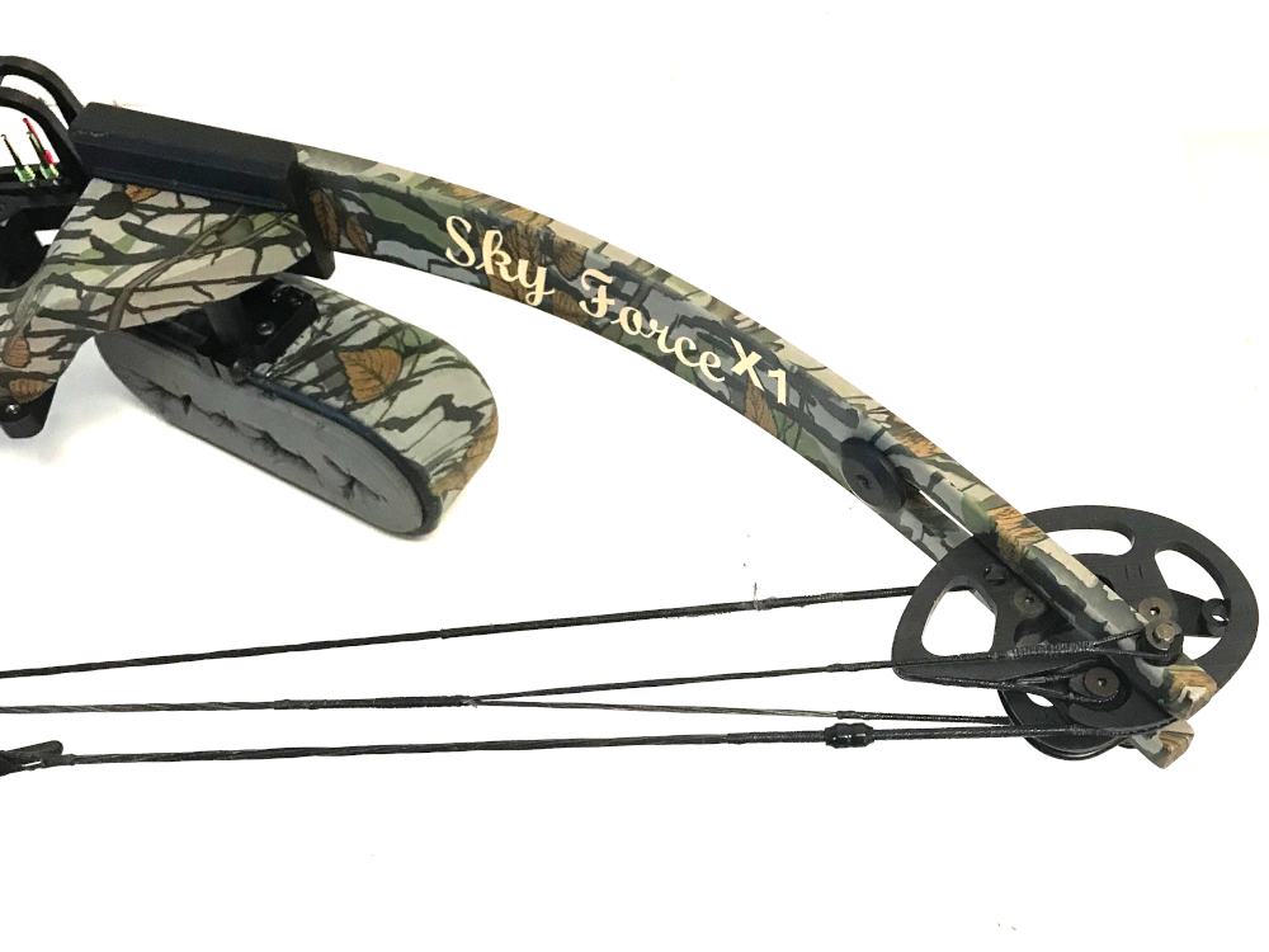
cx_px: 634
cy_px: 476
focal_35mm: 28
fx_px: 1026
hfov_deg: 63.4
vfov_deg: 49.7
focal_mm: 3.99
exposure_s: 1/30
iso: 40
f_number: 1.8
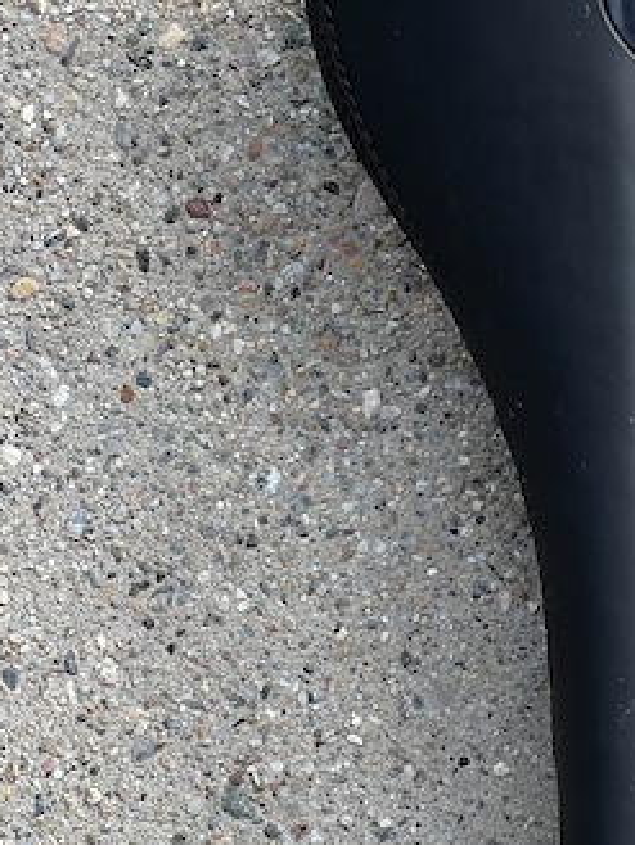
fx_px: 4571
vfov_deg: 10.6
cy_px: 431
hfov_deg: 7.9
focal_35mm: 187
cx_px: 681
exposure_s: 1/163
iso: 32
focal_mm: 9
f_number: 2.8
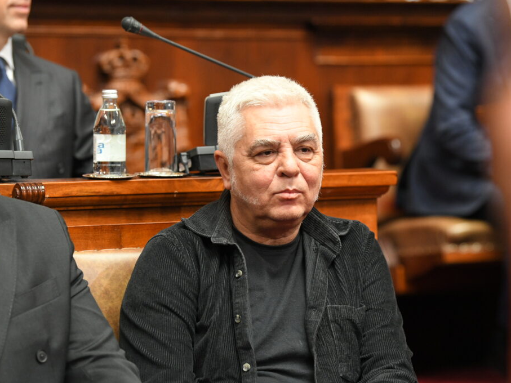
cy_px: 192
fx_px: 2244
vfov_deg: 9.8
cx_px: 273
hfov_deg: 13.0
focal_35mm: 152
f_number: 4
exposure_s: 1/320
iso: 3200
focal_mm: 140
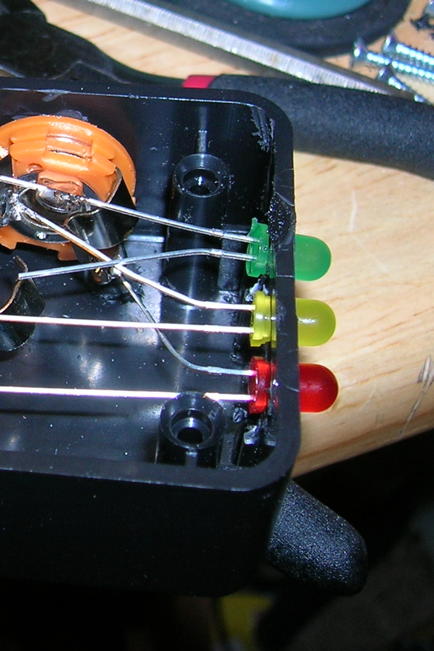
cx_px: -86
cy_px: 220
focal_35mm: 73
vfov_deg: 27.5
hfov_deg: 17.8
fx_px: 1320
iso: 50
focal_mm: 5.7
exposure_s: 1/60.1
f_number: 2.9
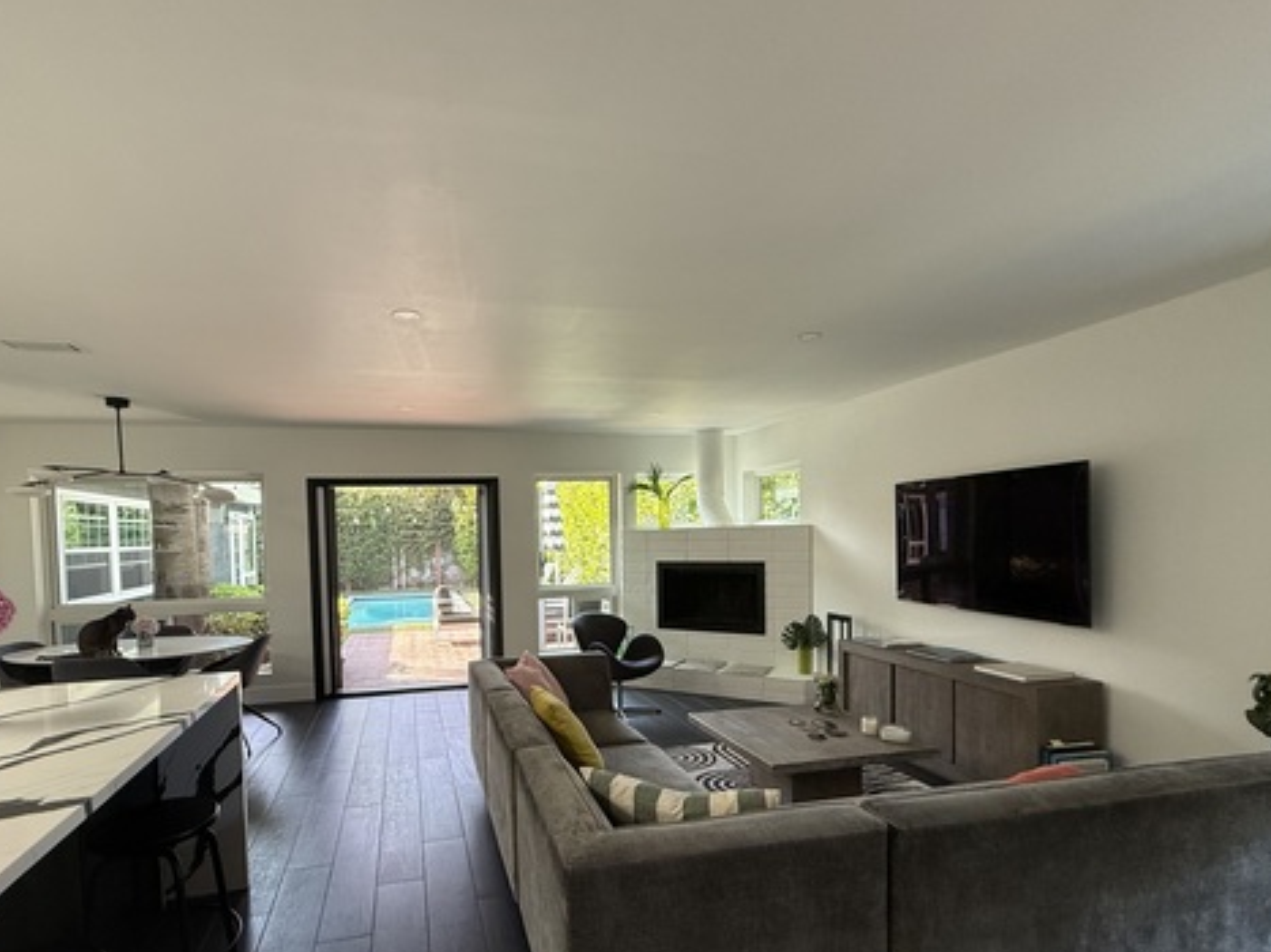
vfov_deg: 71.0
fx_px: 661
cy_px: 560
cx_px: 561
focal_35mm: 18
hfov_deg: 87.4
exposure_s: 1/99
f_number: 2.2
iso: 250
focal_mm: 2.22
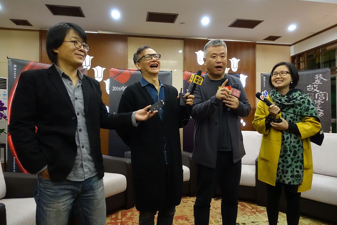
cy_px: 112
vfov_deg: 53.1
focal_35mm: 24
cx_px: 168
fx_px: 225
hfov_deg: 73.7
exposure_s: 1/250
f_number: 1.8
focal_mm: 8.8
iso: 2500
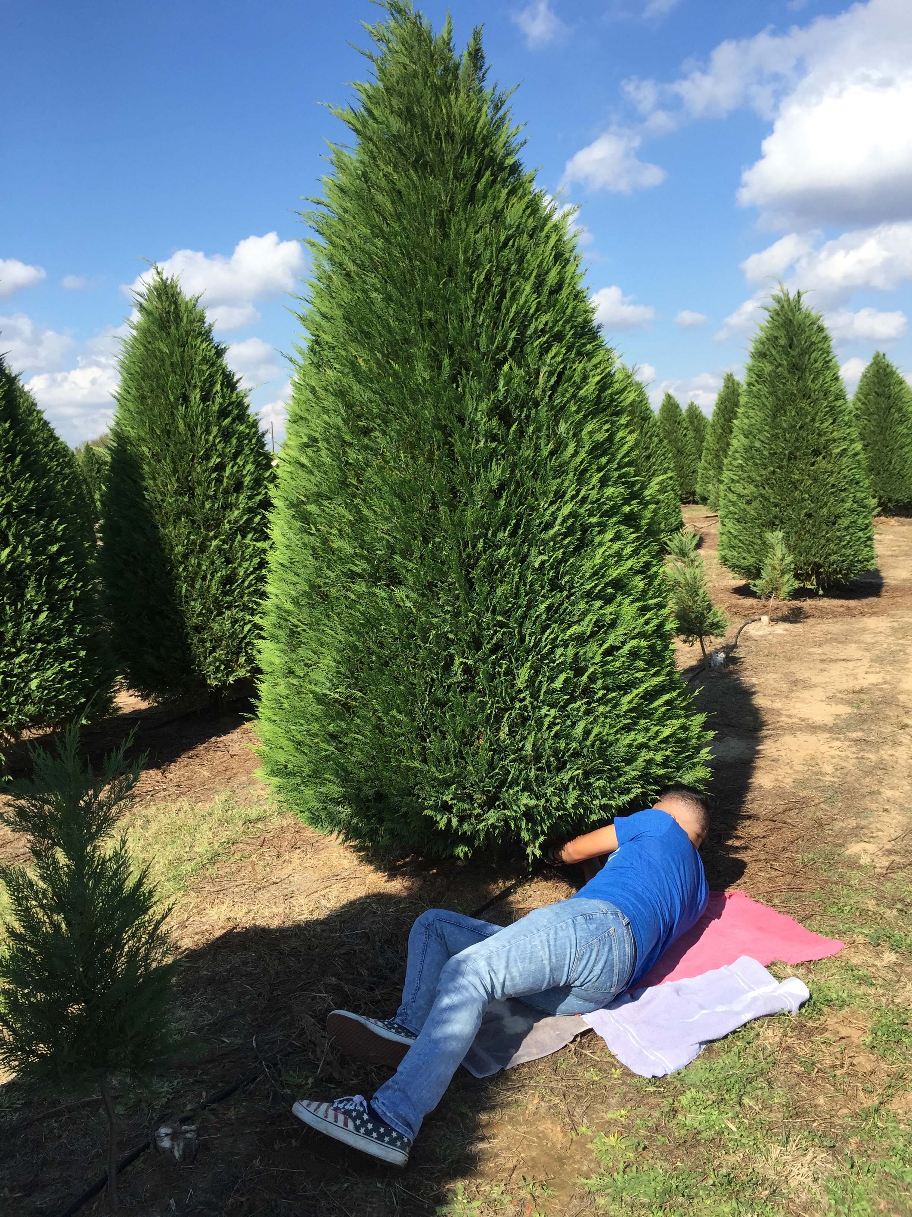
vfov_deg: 61.7
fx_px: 1019
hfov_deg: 48.2
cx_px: 456
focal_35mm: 29
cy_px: 608
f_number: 2.2
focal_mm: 4.15
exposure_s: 1/1464
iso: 32
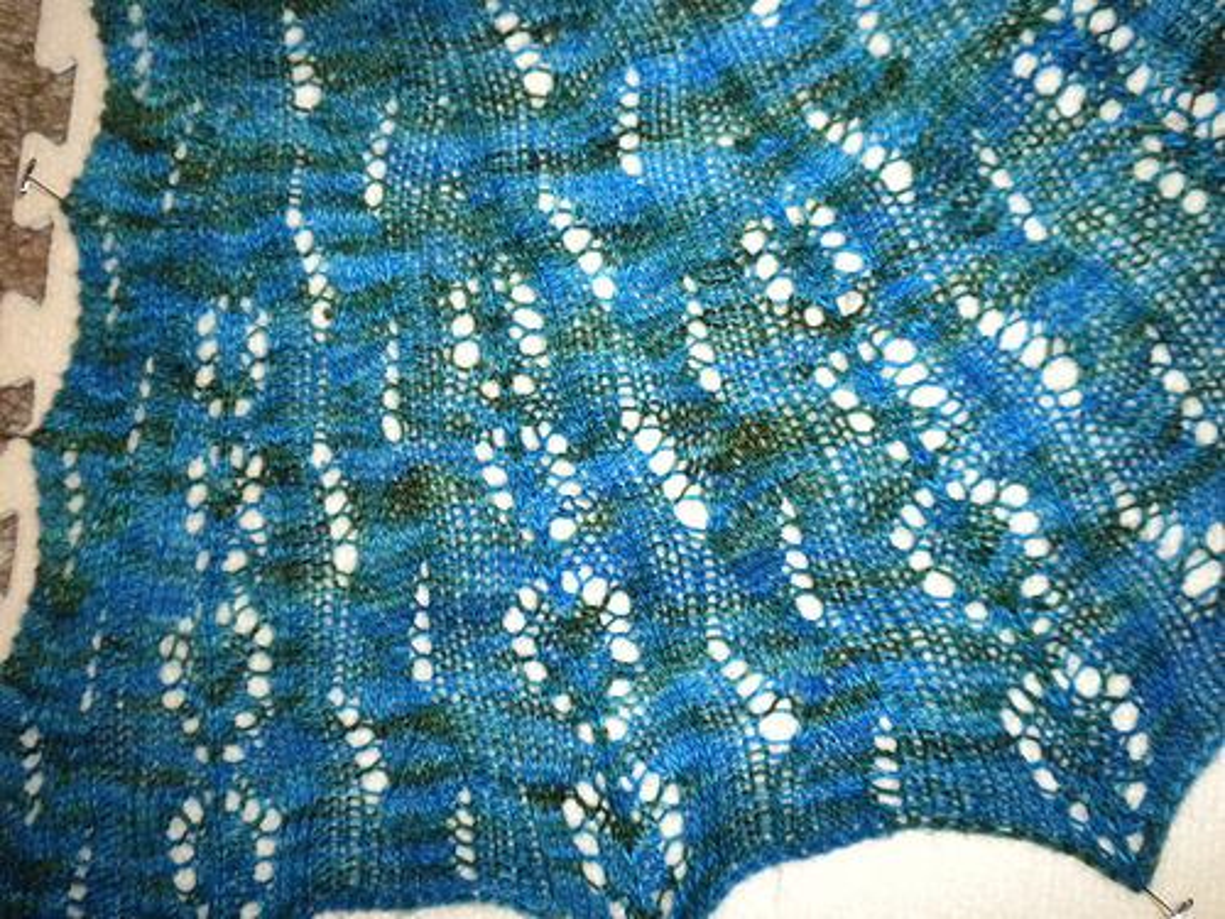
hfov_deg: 50.1
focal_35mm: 37
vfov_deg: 38.7
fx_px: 1309
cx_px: 612
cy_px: 460
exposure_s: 1/30
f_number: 3.5
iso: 400
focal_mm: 6.6
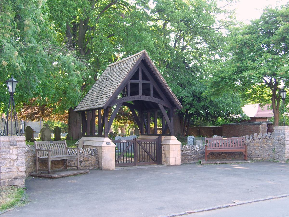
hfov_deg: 42.9
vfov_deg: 32.9
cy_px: 108
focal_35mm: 44
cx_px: 144
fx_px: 367
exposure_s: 1/100
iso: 100
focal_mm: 9.4
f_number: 3.1
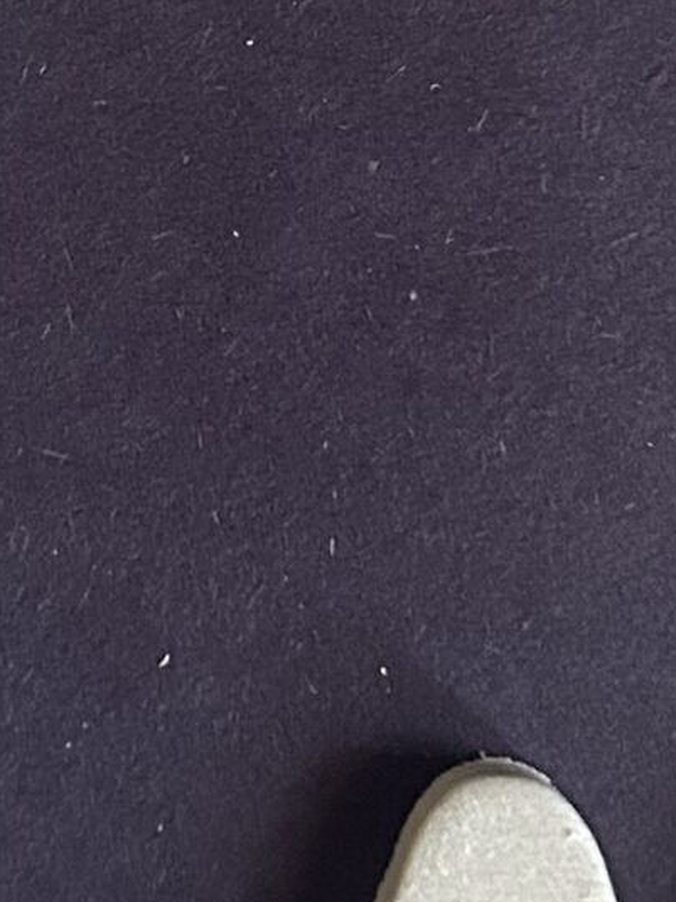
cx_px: -46
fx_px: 3647
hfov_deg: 10.5
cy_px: 91
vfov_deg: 14.0
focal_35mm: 140
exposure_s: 1/60
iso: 400
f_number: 1.5
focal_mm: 5.7
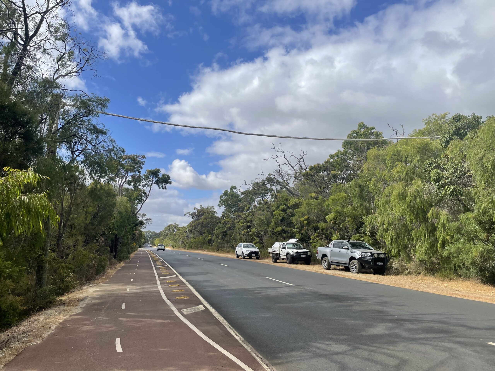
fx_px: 372
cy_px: 186
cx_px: 248
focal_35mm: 26
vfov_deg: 53.1
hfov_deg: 67.3
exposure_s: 1/4651
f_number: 1.6
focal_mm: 4.2
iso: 32
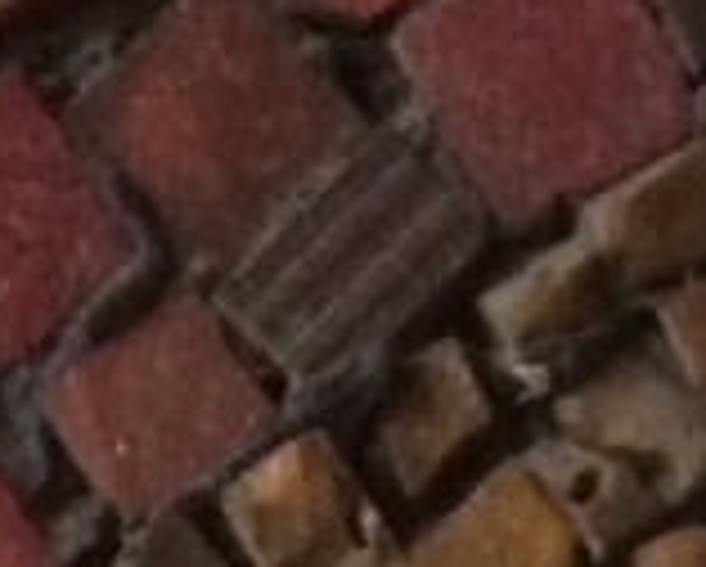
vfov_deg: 5.2
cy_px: 2768
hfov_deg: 8.0
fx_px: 5042
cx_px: 463
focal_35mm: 241
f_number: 2.2
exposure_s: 1/30
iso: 160
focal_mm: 4.15
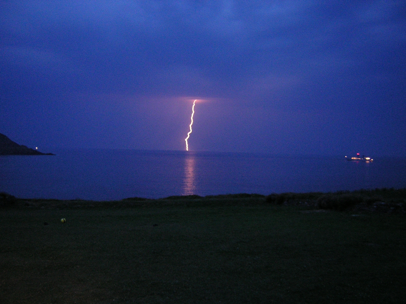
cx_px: 203
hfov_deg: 51.4
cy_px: 152
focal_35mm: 36
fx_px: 422
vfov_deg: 39.7
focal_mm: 4.7
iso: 400
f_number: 2.6
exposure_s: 2
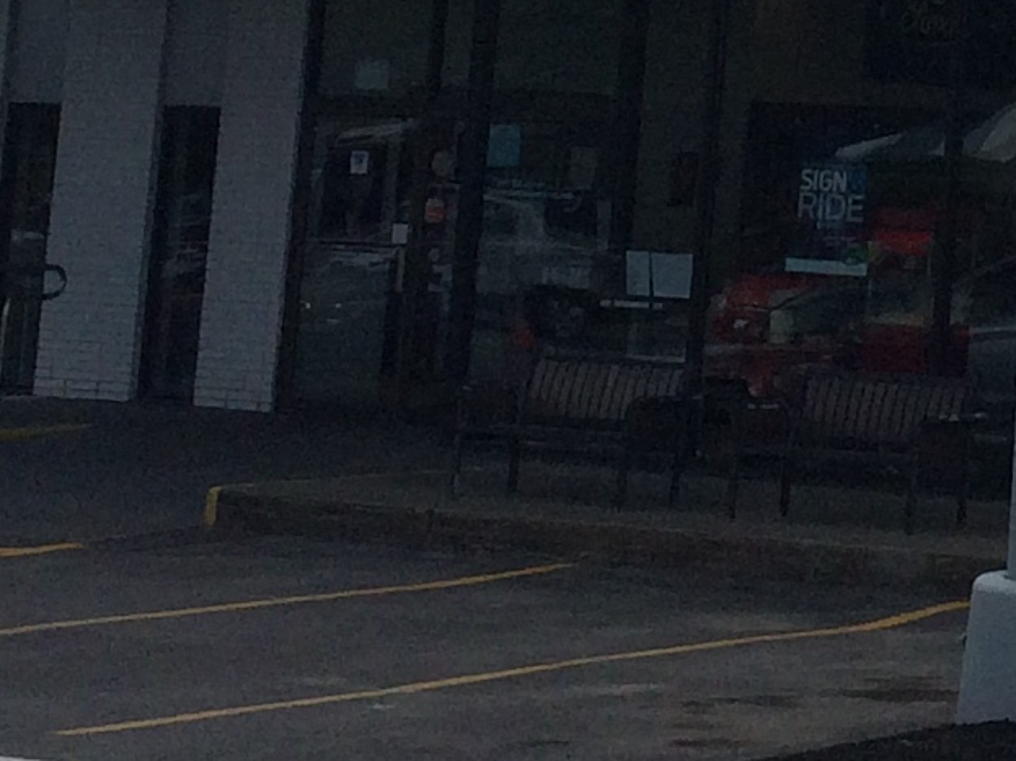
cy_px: -526
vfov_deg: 9.4
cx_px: 1561
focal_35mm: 152
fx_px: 4460
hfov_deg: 12.3
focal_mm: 4.15
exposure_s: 1/5882
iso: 40
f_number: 2.2
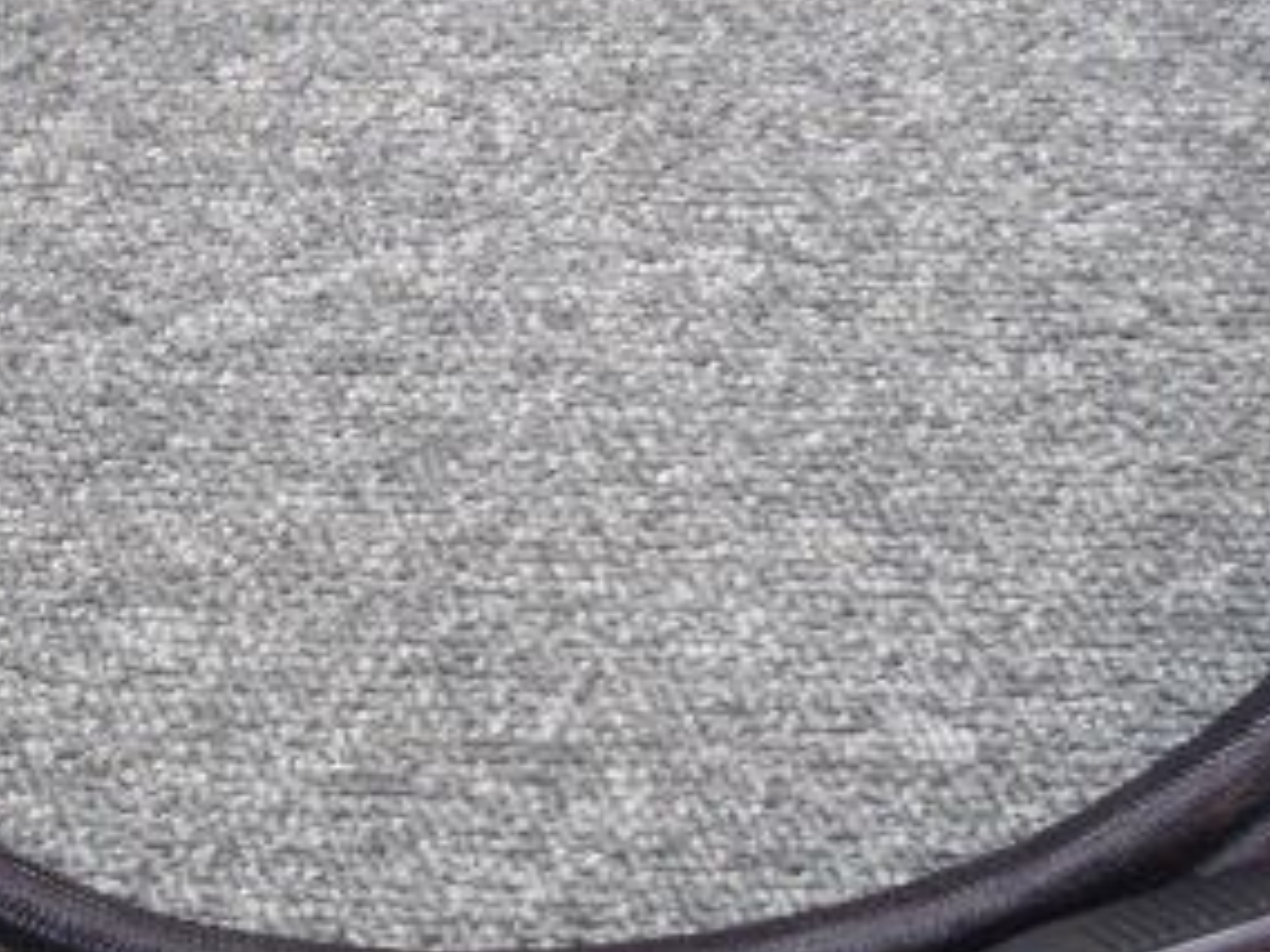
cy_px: 514
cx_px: 586
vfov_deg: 18.7
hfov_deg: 24.7
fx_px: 2898
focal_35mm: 79
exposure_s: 1/15
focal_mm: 5.8
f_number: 2.6
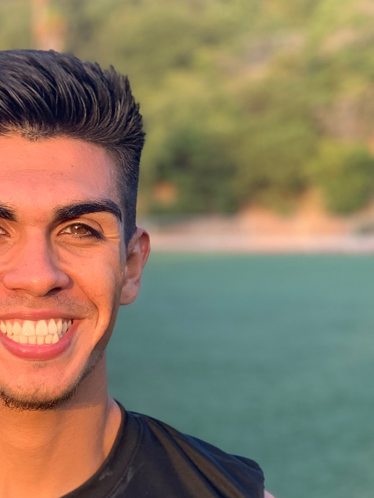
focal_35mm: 111
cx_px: 27
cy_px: 477
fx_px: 1598
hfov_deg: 13.2
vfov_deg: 17.4
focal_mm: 6
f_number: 2.4
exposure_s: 1/122
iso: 25
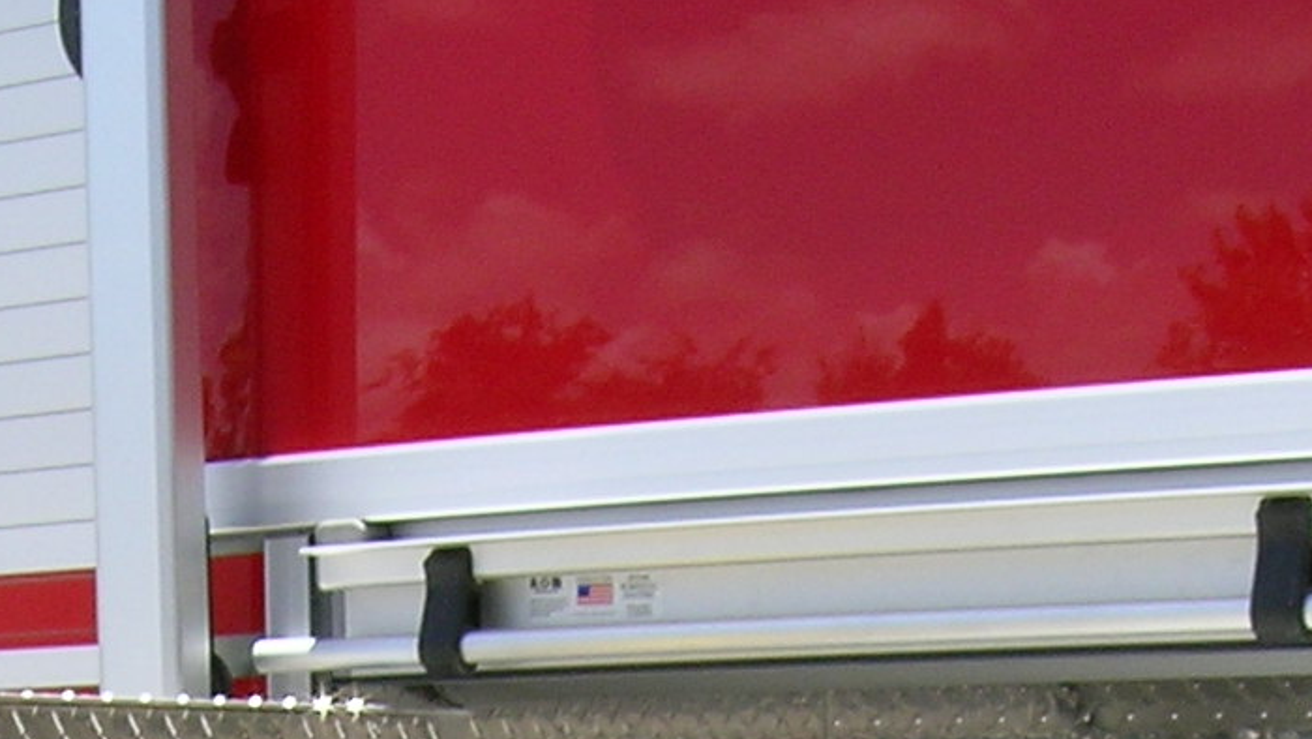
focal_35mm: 113
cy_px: 1654
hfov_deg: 18.9
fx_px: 3932
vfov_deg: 9.7
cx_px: 607
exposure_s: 1/209
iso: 50
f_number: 6.3
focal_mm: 5.8
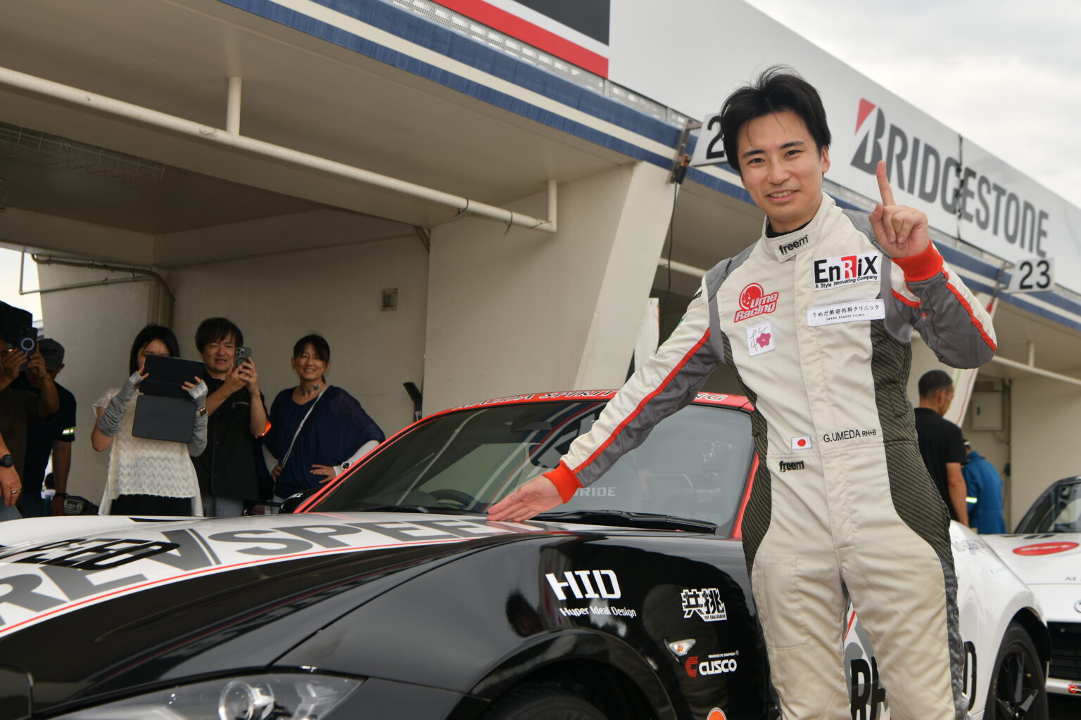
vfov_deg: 29.2
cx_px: 540
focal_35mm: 46
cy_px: 360
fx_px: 1381
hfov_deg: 42.7
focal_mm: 46
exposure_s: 1/250
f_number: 8
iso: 100
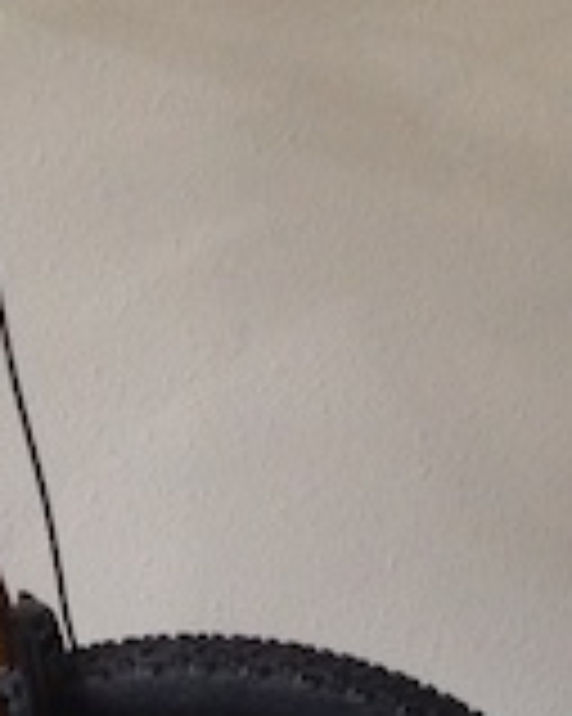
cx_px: -216
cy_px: 905
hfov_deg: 8.8
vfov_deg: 11.0
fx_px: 3643
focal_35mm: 172
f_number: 2.4
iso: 80
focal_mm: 4.28
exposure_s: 1/120
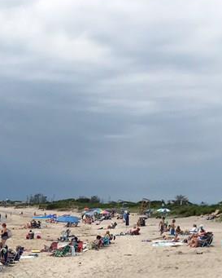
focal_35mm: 82
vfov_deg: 22.0
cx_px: 20
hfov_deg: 18.4
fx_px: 673
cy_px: 305
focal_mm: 3.99
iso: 20
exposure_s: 1/4167
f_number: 1.8
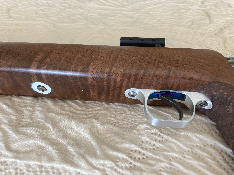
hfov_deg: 63.4
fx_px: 189
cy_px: 88
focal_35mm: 28
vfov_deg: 49.7
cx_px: 117
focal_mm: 3.99
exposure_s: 1/93
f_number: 1.8
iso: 80
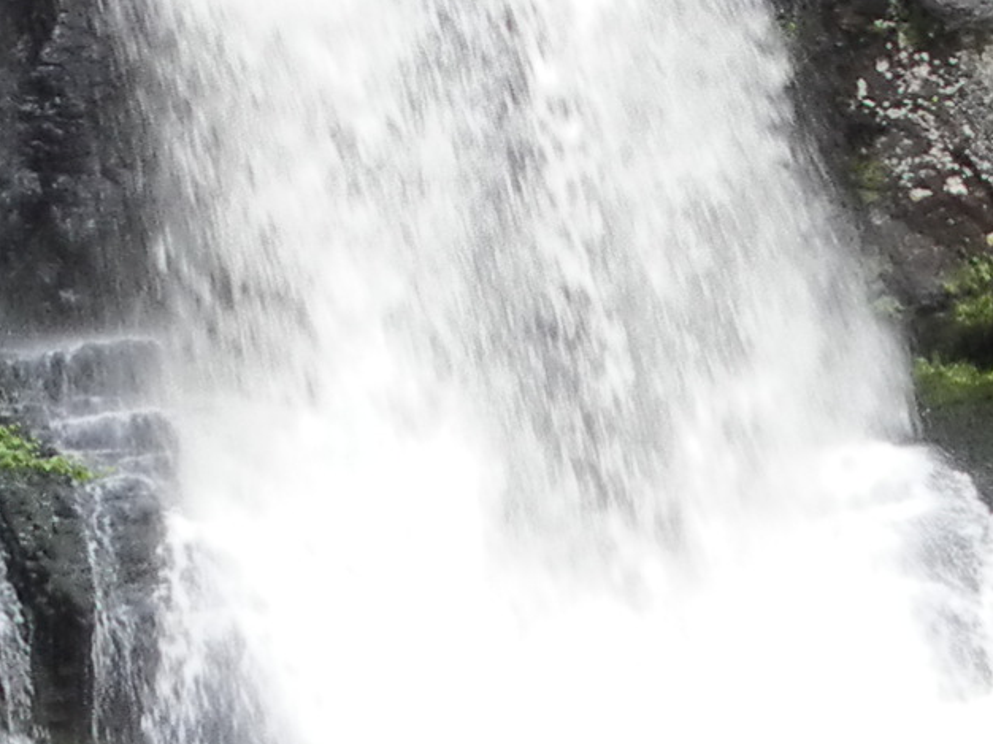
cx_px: 476
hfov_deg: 11.0
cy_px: 102
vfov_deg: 8.3
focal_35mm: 179
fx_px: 5133
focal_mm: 4.9
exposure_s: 1/60
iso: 80
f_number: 3.2
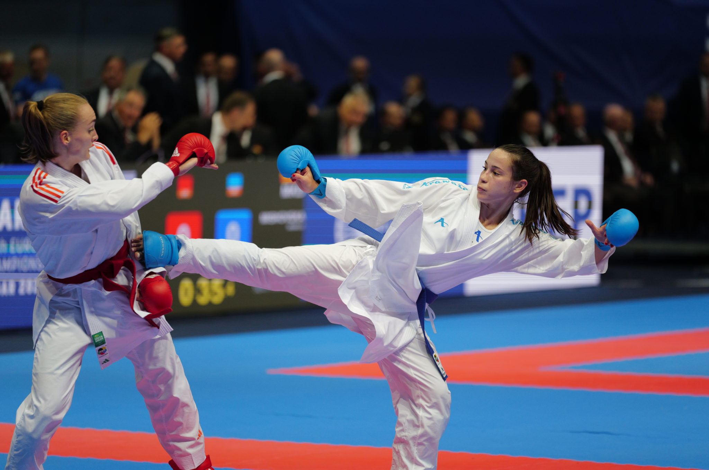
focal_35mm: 200
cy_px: 235
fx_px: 3932
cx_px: 354
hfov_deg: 10.3
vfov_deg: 6.8
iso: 1600
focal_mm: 200
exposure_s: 1/1000
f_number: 2.8
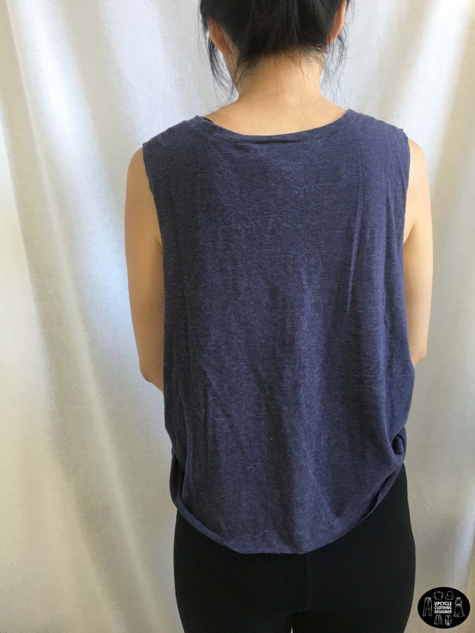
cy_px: 316
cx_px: 238
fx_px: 531
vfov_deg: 61.7
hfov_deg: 48.2
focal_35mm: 29
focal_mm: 4.15
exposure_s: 1/30
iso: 80
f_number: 2.2
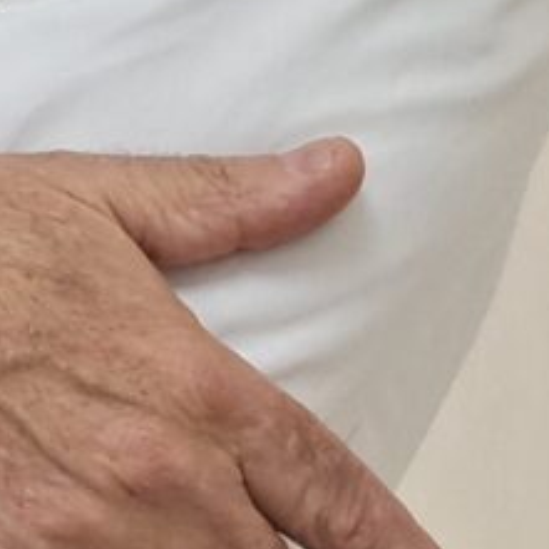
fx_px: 3535
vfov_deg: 8.2
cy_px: -743
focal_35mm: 197
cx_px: -1759
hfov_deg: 6.7
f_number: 1.8
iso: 64
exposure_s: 1/50
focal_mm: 5.23
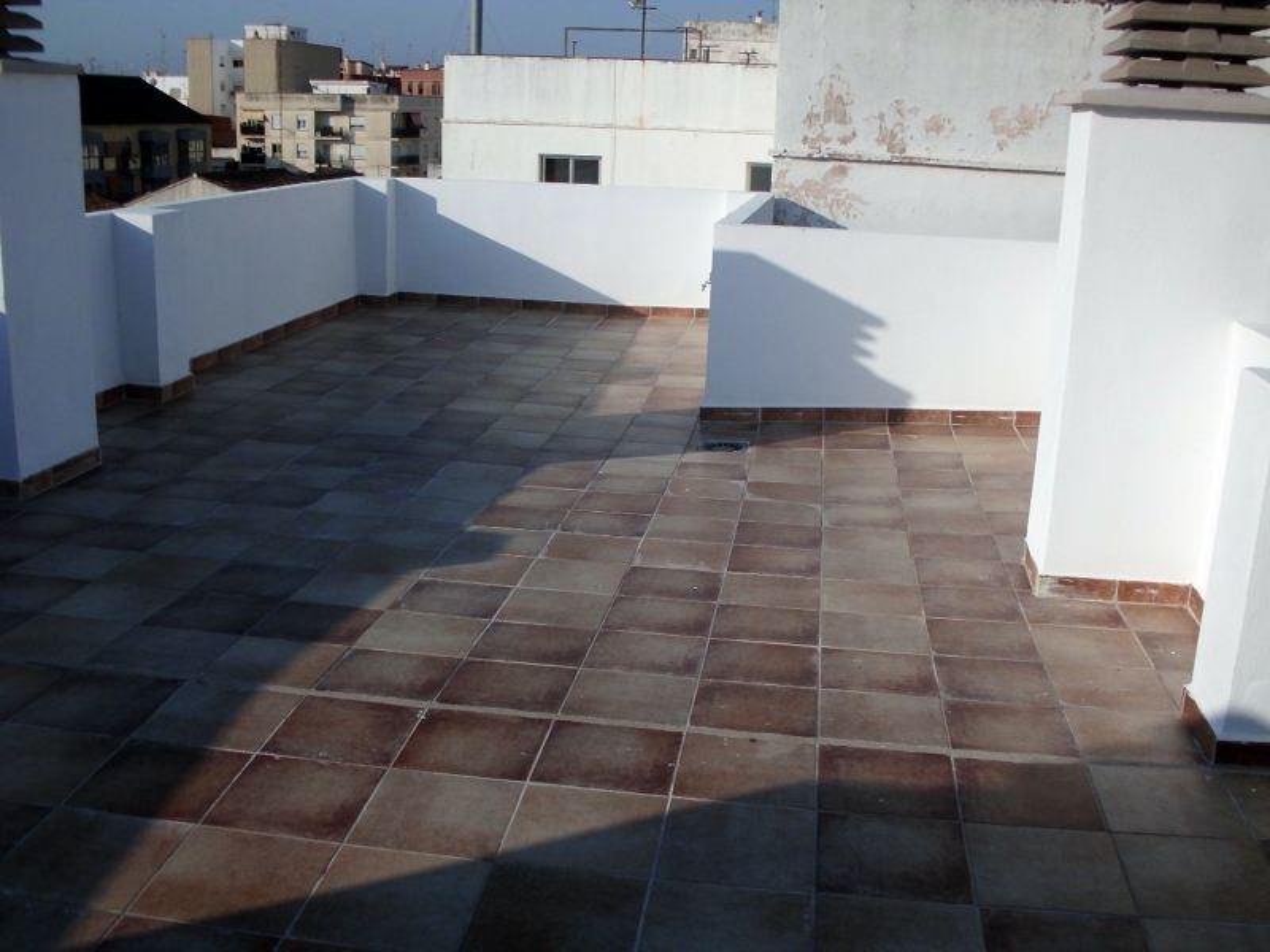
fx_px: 1321
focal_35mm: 36
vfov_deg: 39.7
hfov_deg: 51.4
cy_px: 476
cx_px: 635
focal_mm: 6.3
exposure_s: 1/320
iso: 64
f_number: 7.3
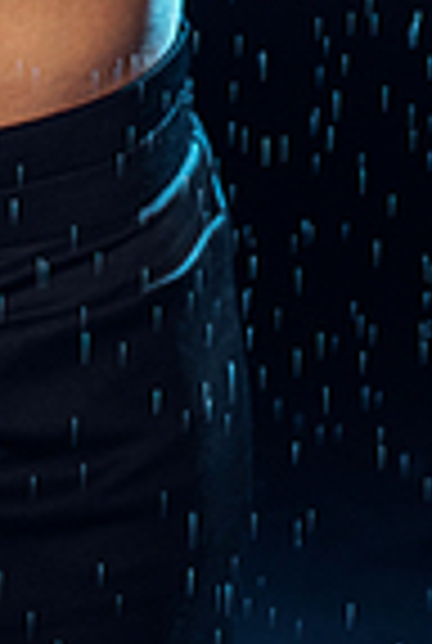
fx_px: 4675
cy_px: -574
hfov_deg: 5.2
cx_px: -522
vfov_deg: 7.6
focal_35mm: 261
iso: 200
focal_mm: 50
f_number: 5
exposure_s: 1/160
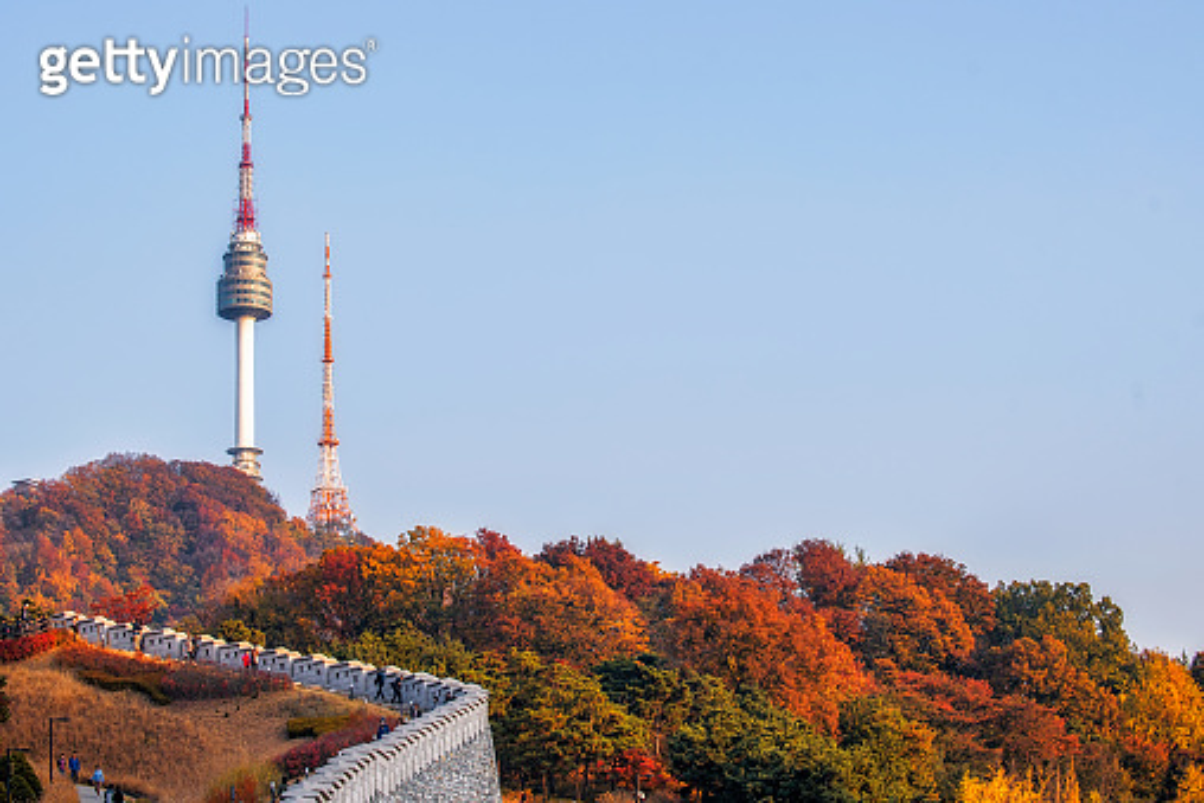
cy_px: 402
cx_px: 602
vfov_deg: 12.5
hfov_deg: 18.6
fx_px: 3680
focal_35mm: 110
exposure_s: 1/200
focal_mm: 110
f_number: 8
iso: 100
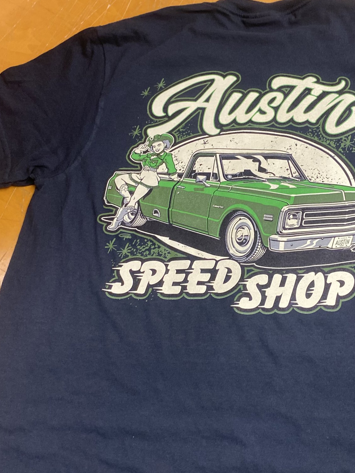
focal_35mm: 44
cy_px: 240
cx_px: 256
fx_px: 602
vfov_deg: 42.9
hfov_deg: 32.4
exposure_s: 1/60
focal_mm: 4.25
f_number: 1.8
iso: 160
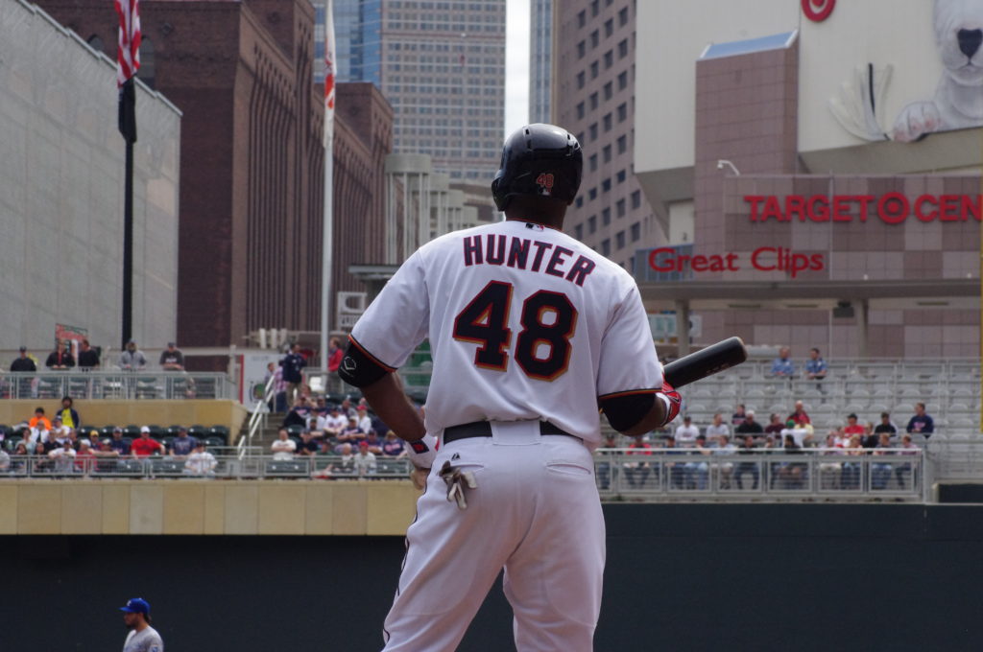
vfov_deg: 7.6
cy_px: 326
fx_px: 4909
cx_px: 492
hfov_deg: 11.4
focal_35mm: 180
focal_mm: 120
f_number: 11
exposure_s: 1/1250
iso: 1600
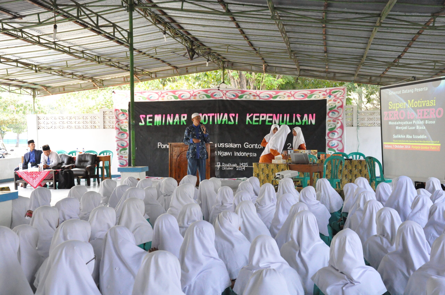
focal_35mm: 48
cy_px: 148
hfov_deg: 41.2
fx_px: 593
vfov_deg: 28.0
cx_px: 222
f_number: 5.6
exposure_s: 1/400
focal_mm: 32
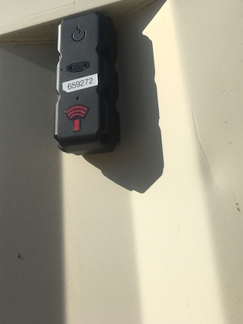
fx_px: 496
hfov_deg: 27.1
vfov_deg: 34.3
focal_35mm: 53
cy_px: 36
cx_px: 56
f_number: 2.2
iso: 25
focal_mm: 4.15
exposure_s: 1/2849
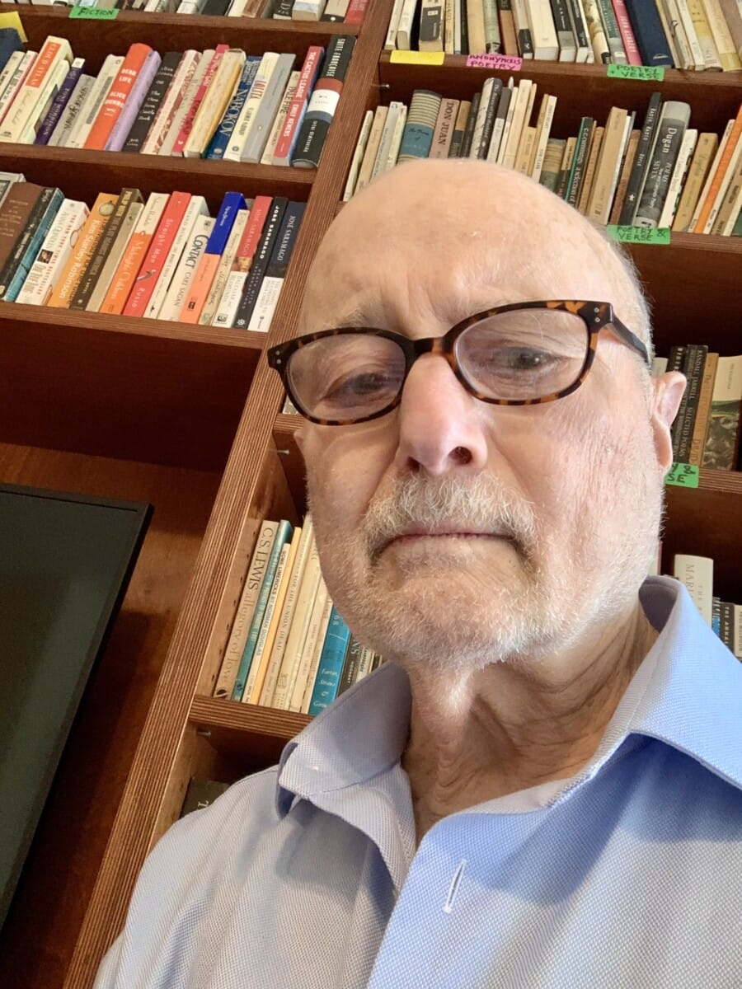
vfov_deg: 56.8
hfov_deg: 44.2
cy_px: 494
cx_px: 371
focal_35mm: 32
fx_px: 915
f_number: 2.2
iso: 125
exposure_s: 1/60
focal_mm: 2.87
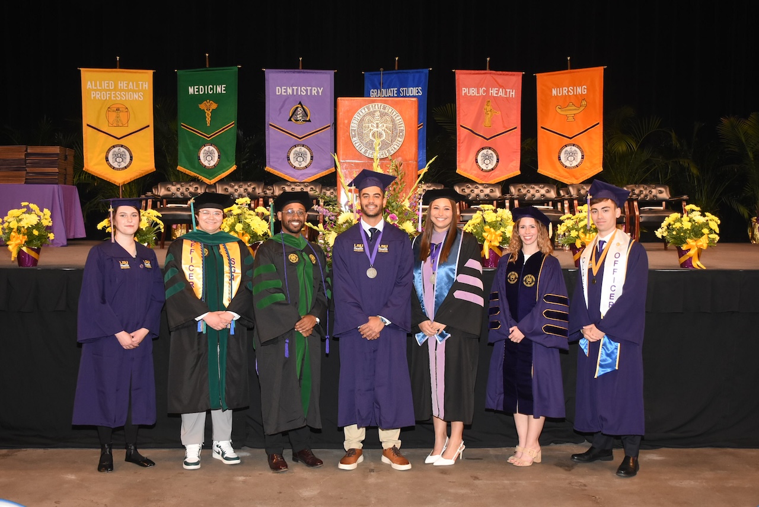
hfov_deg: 47.9
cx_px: 380
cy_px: 254
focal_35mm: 40
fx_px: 855
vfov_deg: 33.1
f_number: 5.6
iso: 1600
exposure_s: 1/125
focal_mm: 27
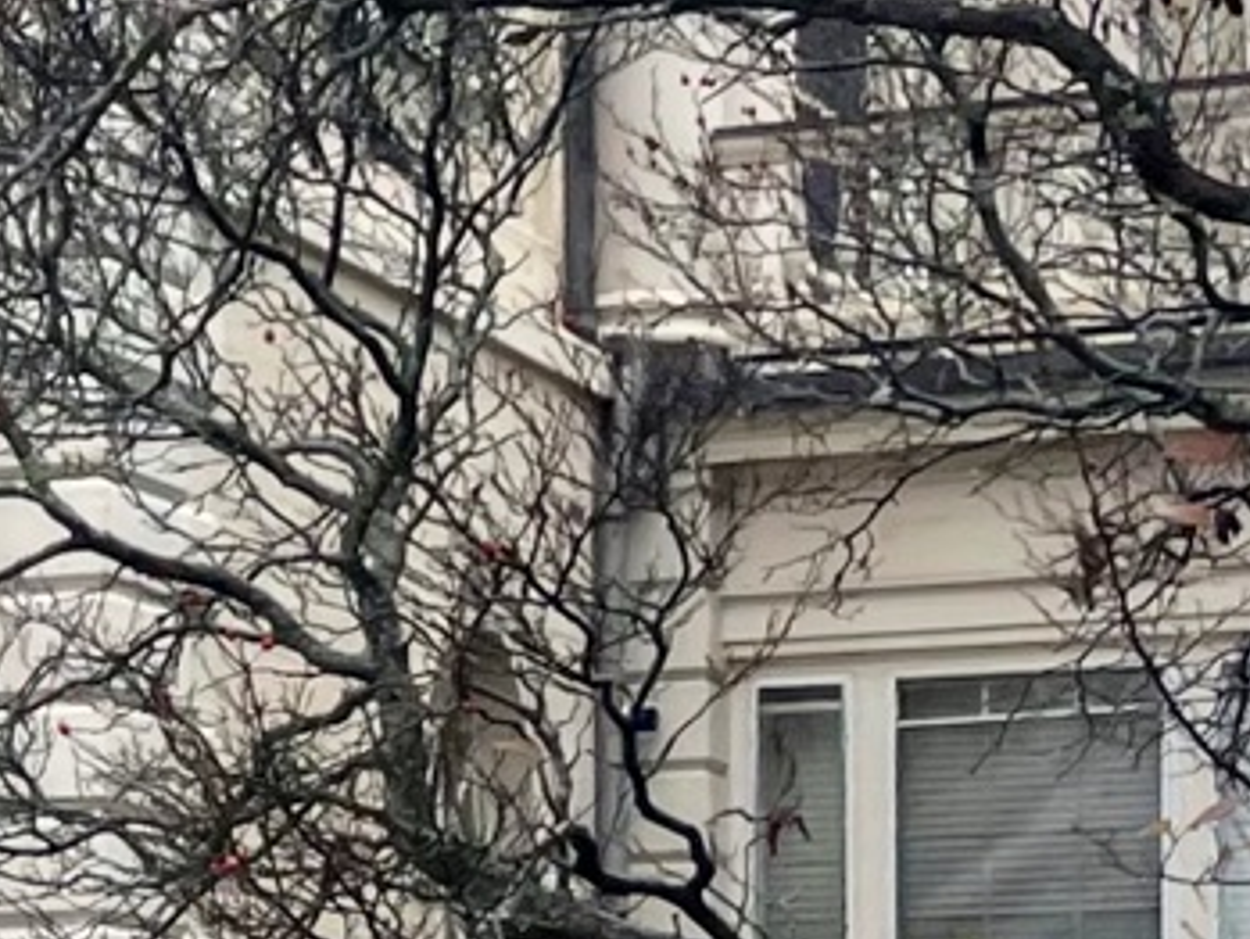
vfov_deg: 9.7
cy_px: -362
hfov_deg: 11.3
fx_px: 5382
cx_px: -1612
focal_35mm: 149
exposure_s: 1/875
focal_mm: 4.2
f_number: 1.6
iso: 32
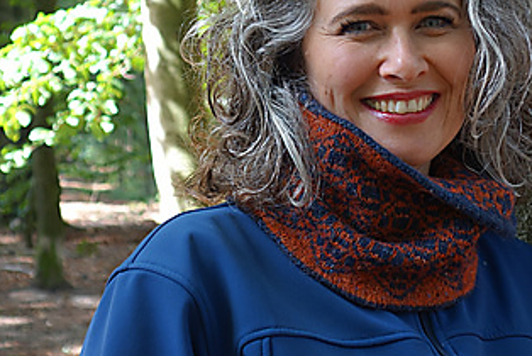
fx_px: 1597
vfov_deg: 12.6
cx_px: 290
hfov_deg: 18.9
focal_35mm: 108
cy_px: 64
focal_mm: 19.53
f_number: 3.5
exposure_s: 1/80
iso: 125
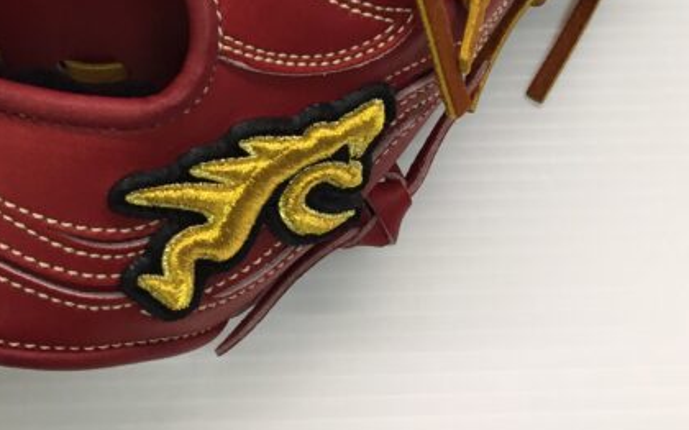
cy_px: -189
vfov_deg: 16.1
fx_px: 1408
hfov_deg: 27.3
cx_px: 203
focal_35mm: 75
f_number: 2.2
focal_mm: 4.15
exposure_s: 1/30
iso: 40
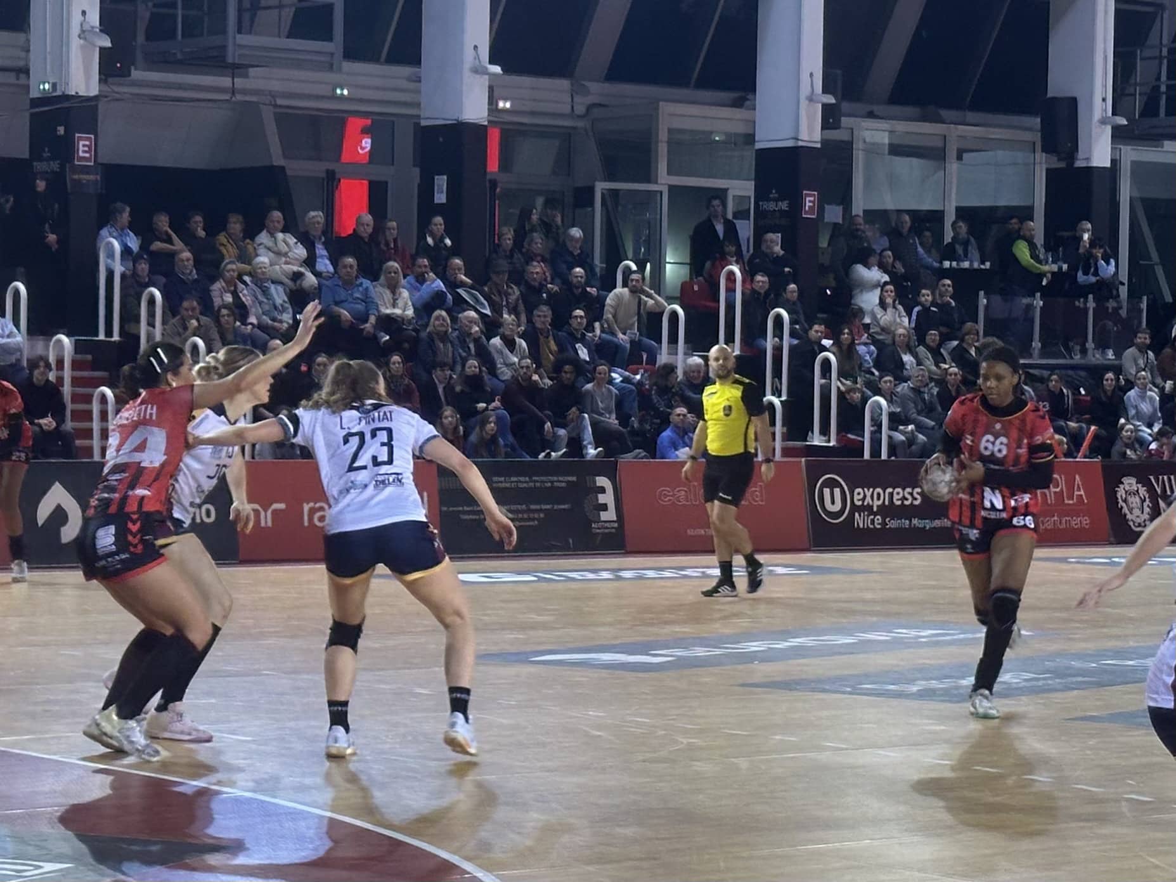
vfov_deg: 30.3
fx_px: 1631
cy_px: 441
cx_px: 588
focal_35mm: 48
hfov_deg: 39.7
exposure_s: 1/100
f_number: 1.78
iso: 100
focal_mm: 6.86
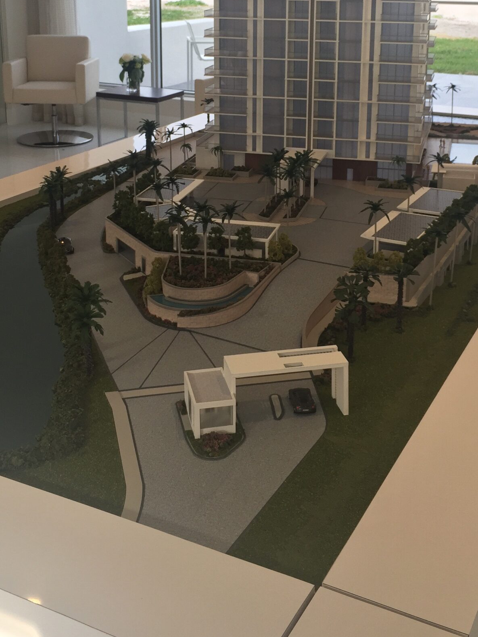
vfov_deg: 39.5
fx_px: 865
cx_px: 258
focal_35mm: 47
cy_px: 168
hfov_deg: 30.9
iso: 40
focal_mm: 4.15
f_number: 2.2
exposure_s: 1/120
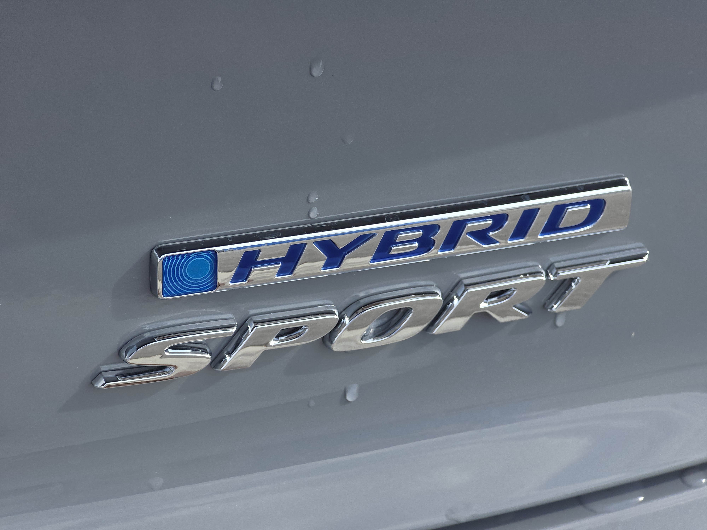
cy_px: 265
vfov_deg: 12.9
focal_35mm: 115
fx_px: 2349
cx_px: 354
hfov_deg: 17.1
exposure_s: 1/604
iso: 64
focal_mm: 18.6
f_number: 3.4
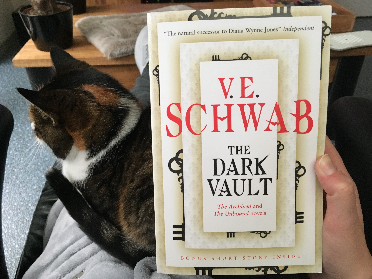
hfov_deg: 60.0
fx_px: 322
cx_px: 184
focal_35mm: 30
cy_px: 143
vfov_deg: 46.8
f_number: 2.2
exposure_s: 1/25
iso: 200
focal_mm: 4.15
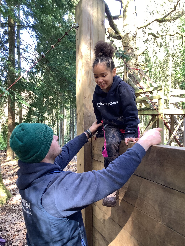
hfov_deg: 45.4
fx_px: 221
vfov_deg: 58.4
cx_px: 92
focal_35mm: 31
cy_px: 123
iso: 64
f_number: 2.4
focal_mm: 3.3
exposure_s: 1/50
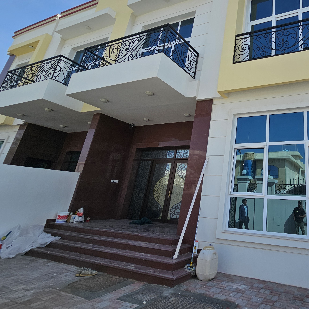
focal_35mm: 20
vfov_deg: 73.8
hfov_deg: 66.5
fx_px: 202
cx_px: 256
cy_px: 120
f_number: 2.2
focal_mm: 2.2
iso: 50
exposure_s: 1/2812
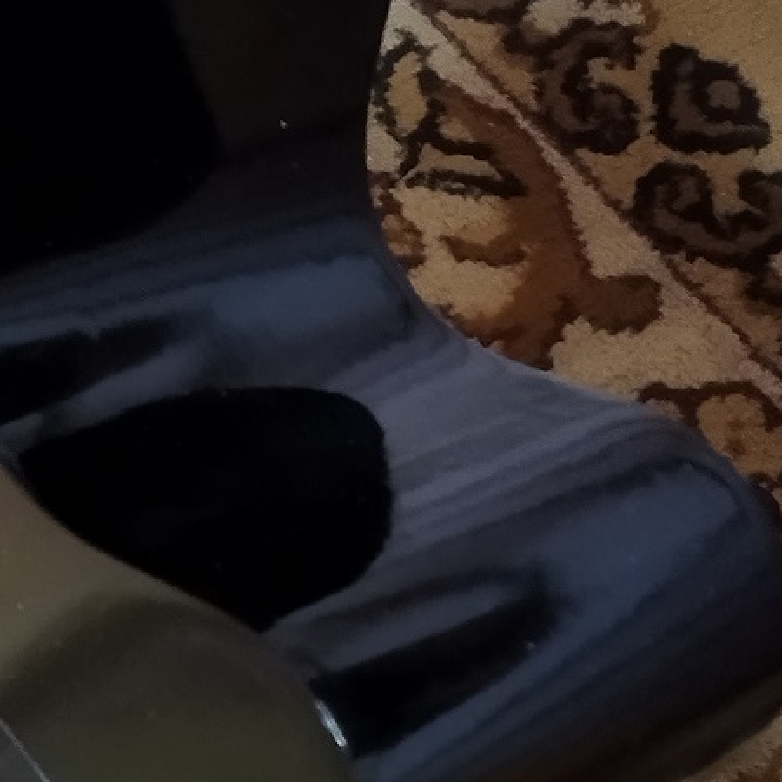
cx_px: 344
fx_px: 2709
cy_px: 593
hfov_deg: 16.4
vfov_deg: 16.3
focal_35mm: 106
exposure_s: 1/20
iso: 1297
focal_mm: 4.71
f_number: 1.79
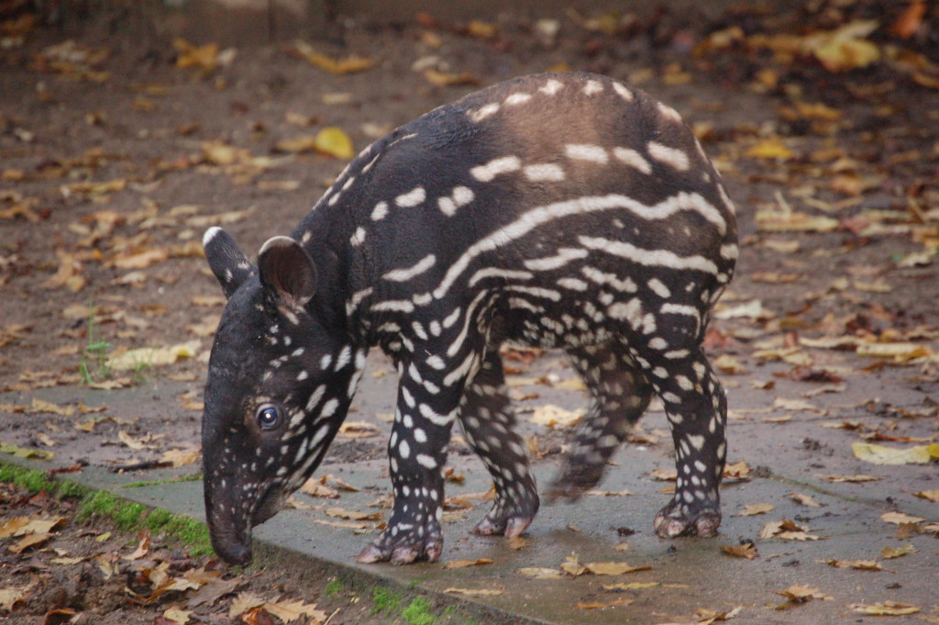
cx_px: 470
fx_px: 7819
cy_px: 312
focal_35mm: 300
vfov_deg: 4.6
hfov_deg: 6.9
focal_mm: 200
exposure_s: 1/60
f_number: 5.6
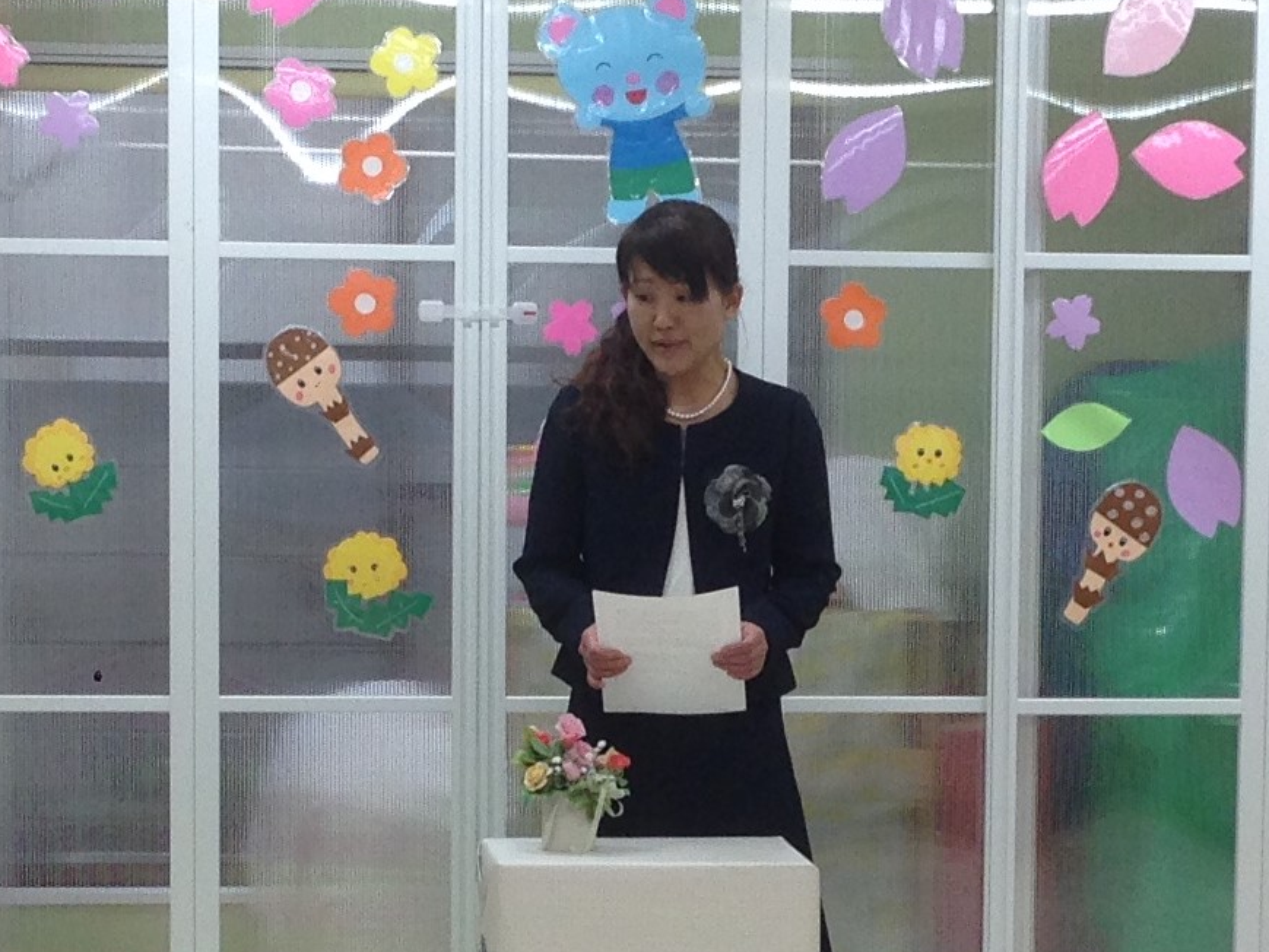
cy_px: 777
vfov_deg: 12.0
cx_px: 809
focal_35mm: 123
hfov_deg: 16.0
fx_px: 4510
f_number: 2.4
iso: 64
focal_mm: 4.12
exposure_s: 1/120
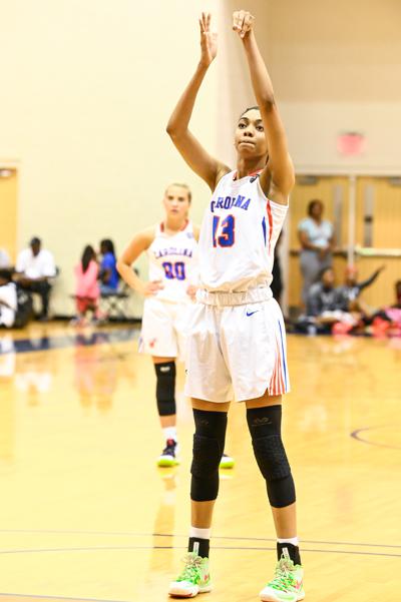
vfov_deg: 13.7
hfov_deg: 9.1
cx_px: 200
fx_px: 2509
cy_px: 301
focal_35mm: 150
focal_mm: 150
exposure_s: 1/400
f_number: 4.5
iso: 8000
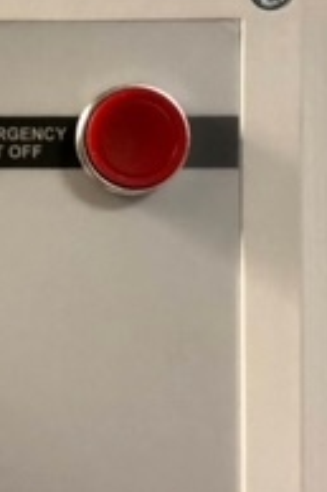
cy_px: 203
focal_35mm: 96
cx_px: -10
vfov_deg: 21.2
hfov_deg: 14.0
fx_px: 1310
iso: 50
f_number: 1.8
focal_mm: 3.99
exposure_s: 1/17
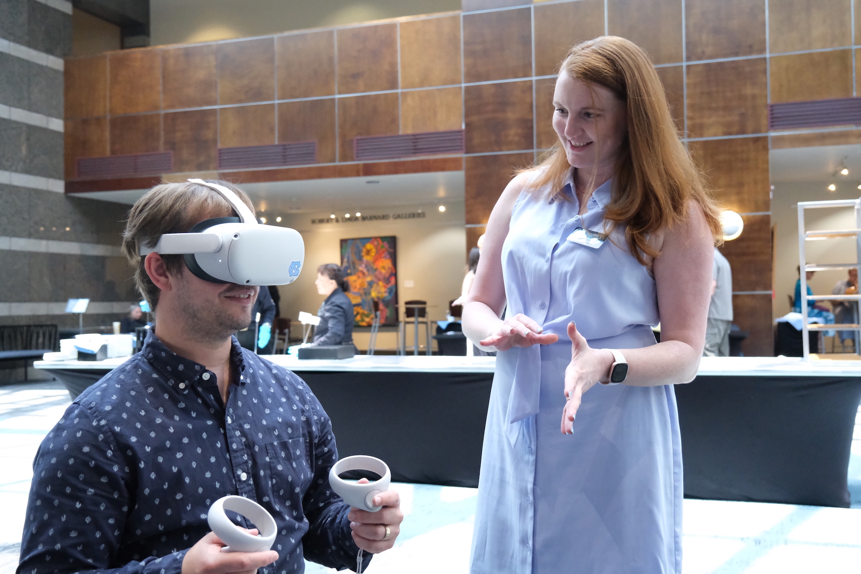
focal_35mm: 37
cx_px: 430
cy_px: 287
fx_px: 885
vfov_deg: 35.9
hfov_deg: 51.9
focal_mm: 24.7
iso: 6400
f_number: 4
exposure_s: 1/180
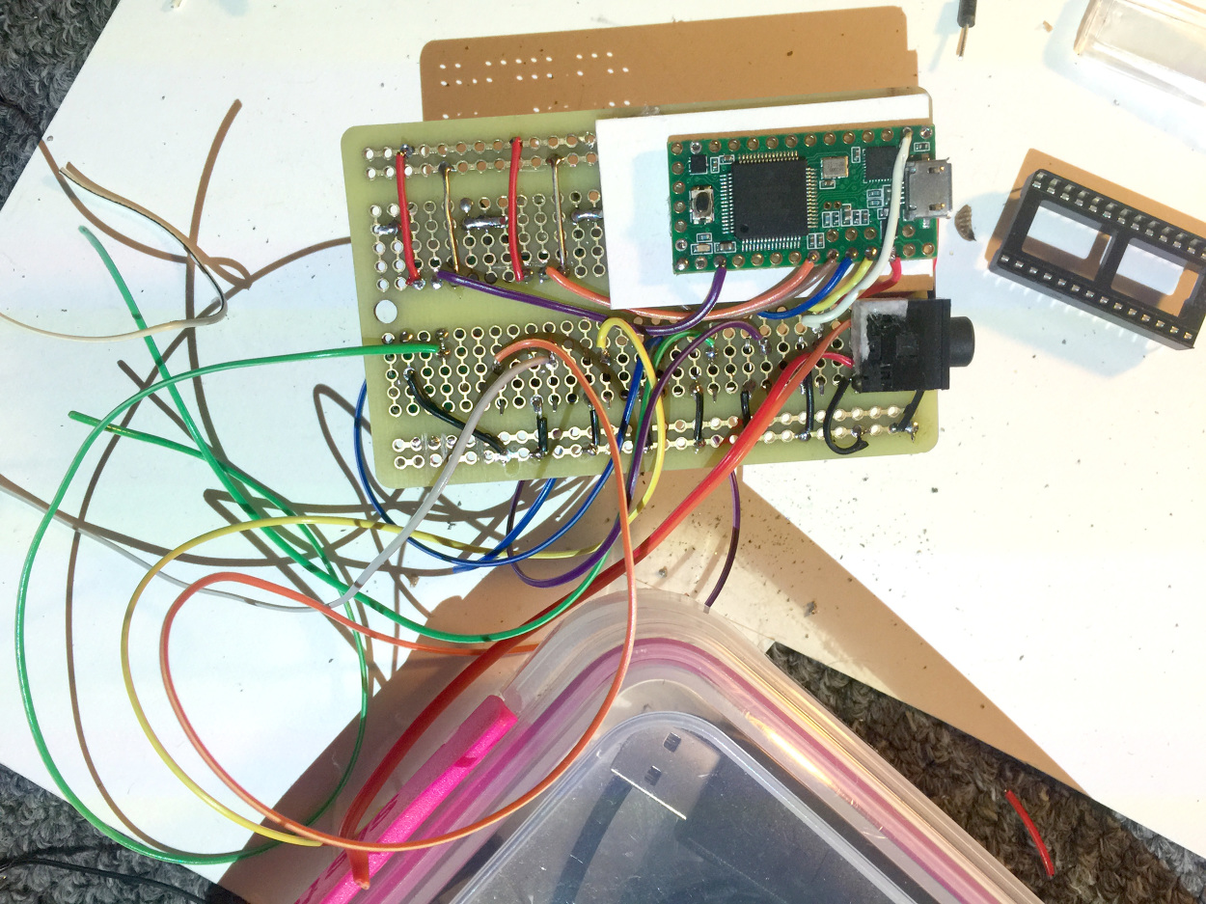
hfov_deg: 61.7
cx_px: 603
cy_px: 452
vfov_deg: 48.2
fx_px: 1010
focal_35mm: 29
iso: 40
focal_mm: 4.15
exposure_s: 1/30
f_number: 2.2
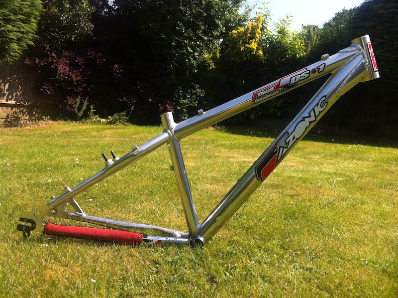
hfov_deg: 52.7
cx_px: 199
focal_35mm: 35
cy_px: 149
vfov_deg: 40.6
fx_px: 402
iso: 80
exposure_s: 1/656
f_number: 2.8
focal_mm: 3.85
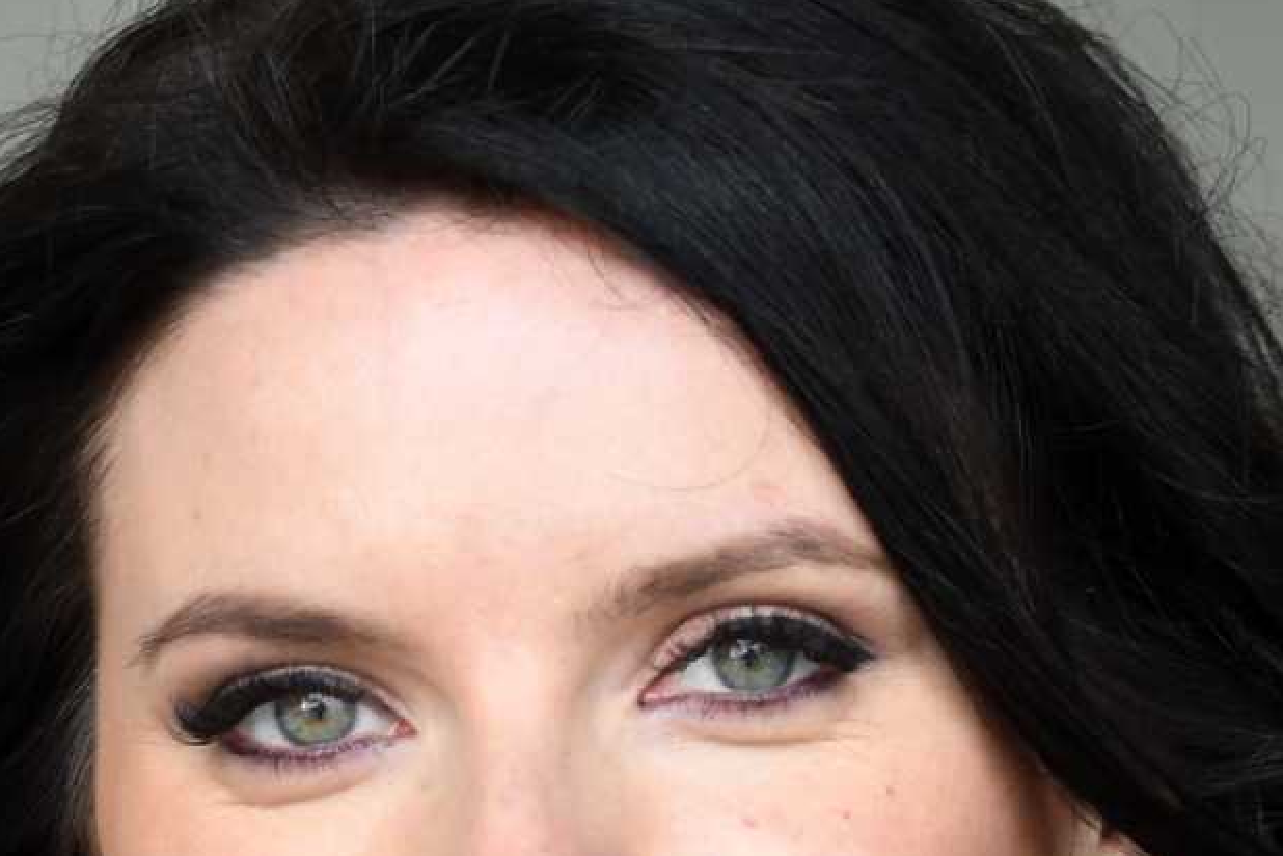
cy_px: 1007
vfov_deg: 2.6
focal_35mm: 522
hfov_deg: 4.0
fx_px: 18590
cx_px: 920
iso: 500
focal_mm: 105
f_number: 6.3
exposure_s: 1/60
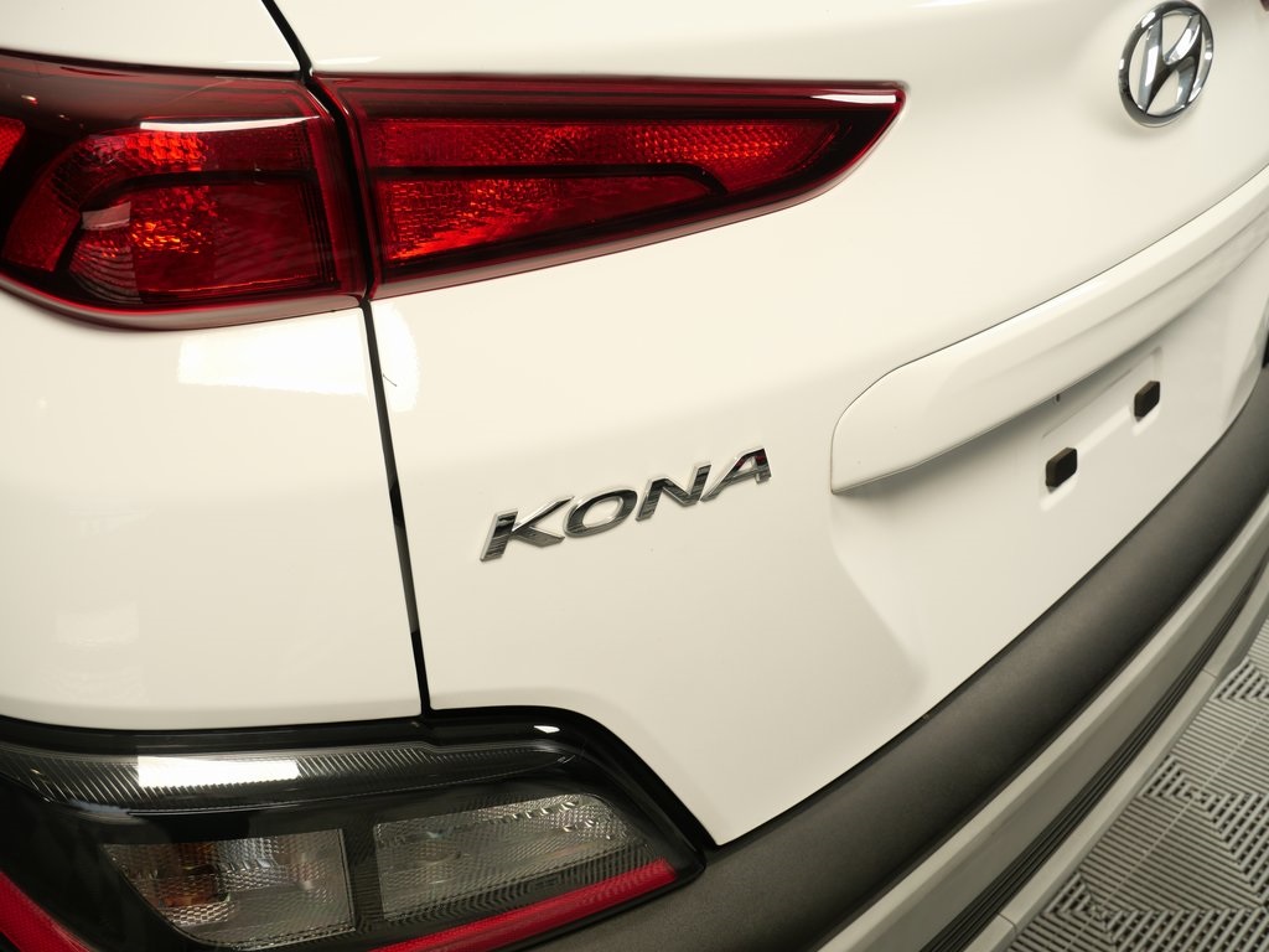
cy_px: 476
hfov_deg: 46.8
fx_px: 1466
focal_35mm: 40
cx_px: 634
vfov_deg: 36.0
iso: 250
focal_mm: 20
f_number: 6.3
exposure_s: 1/200
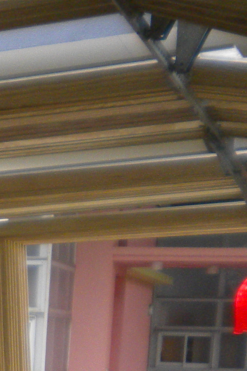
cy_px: 499
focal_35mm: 132
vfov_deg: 14.8
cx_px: -381
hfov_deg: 9.1
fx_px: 1358
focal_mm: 6.3
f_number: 3.1
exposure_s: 1/499
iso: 171
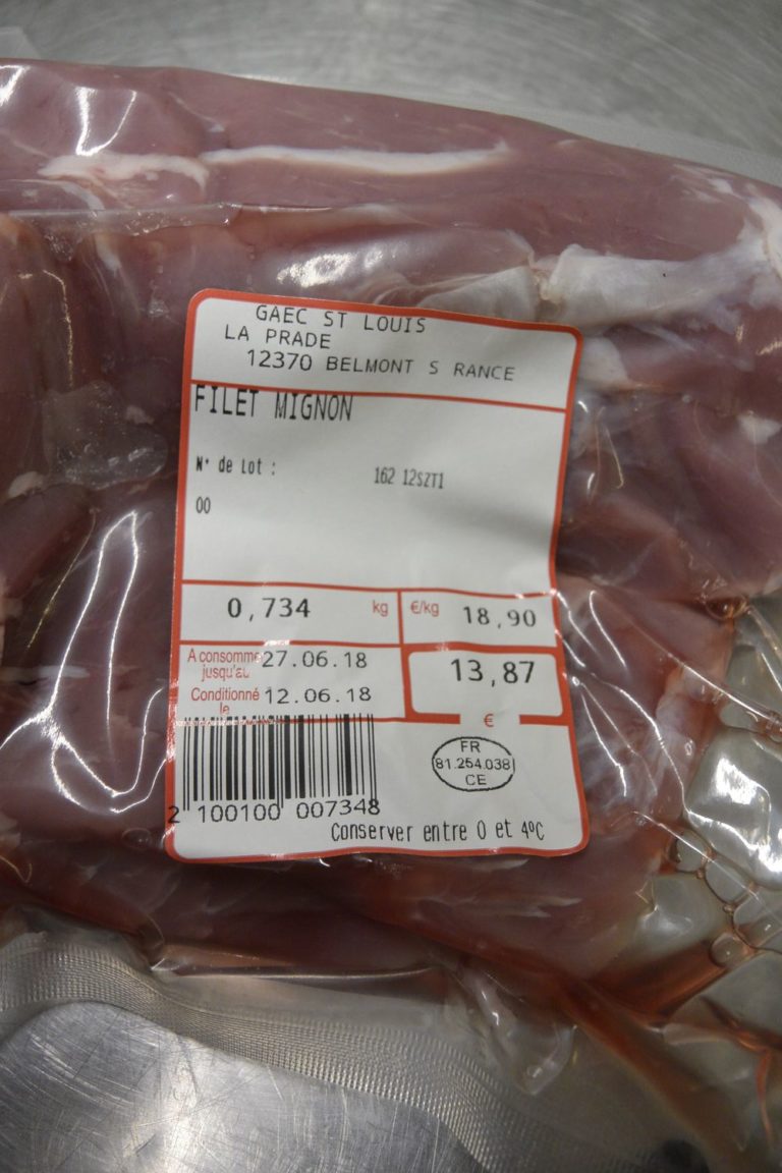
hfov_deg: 45.0
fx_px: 945
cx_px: 391
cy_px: 586
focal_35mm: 29
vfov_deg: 63.7
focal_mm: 11
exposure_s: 1/125
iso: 500
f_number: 3.5
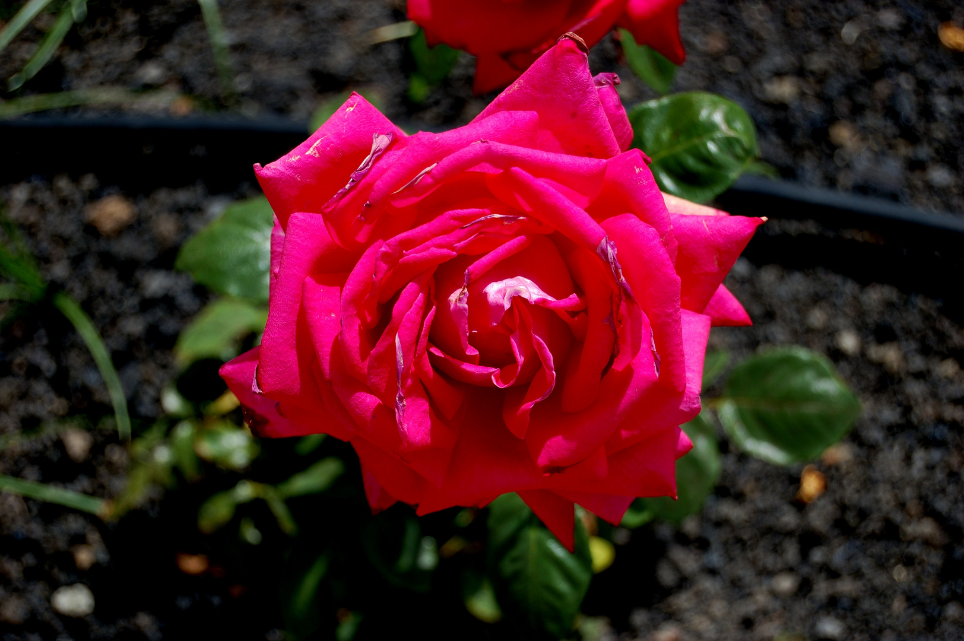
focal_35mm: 82
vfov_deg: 16.5
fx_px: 2207
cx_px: 482
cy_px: 320
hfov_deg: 24.6
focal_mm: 55
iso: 200
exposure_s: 1/500
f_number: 5.6
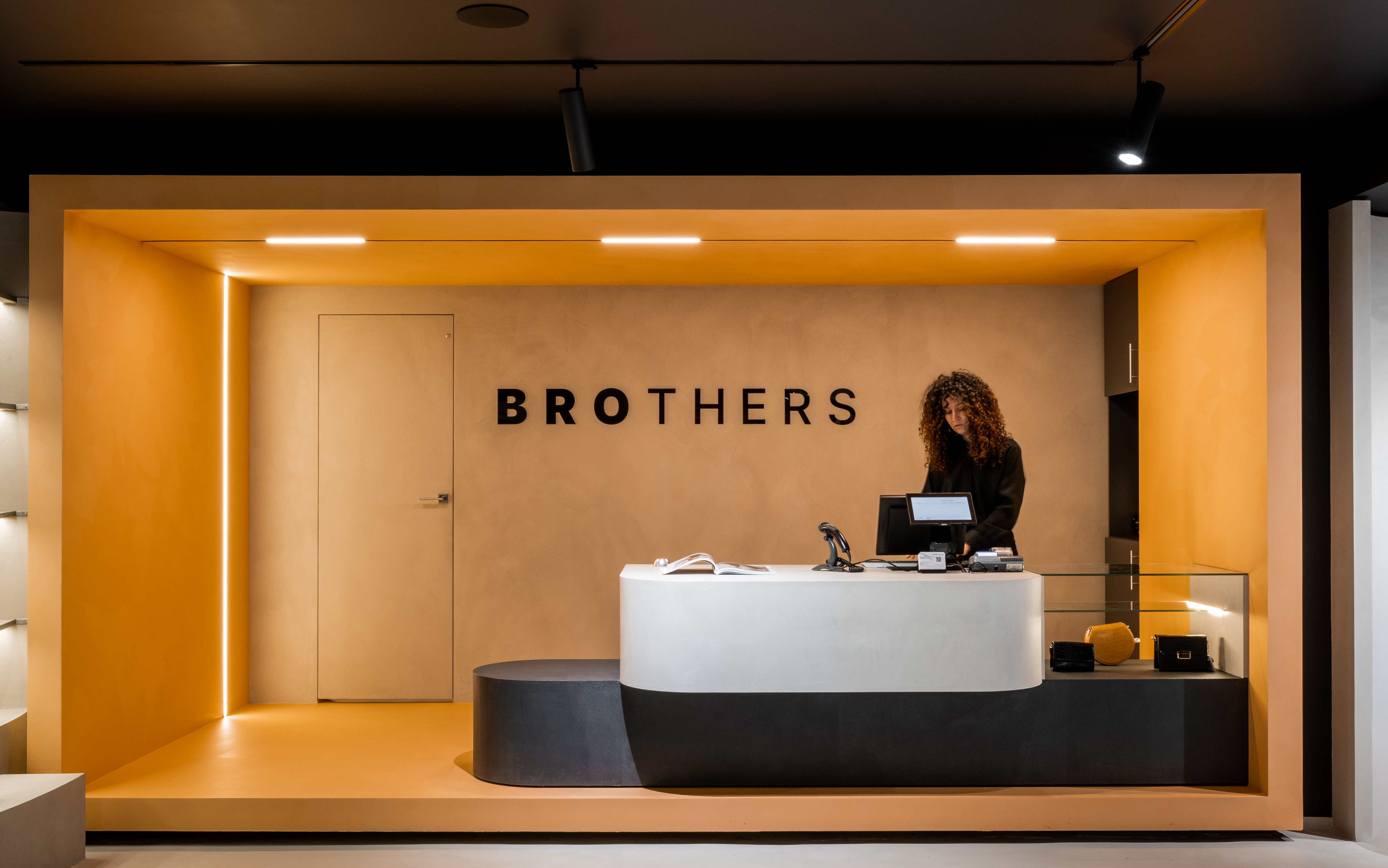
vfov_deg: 33.6
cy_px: 453
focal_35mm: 38
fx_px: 1437
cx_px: 699
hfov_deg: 51.5
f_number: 13
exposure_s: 1.3
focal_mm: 25
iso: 100
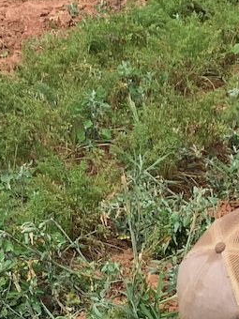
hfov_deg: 6.7
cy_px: 590
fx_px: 2025
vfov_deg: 8.6
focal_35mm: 220
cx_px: 273
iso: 16
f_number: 2.4
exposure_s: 1/375
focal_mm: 6
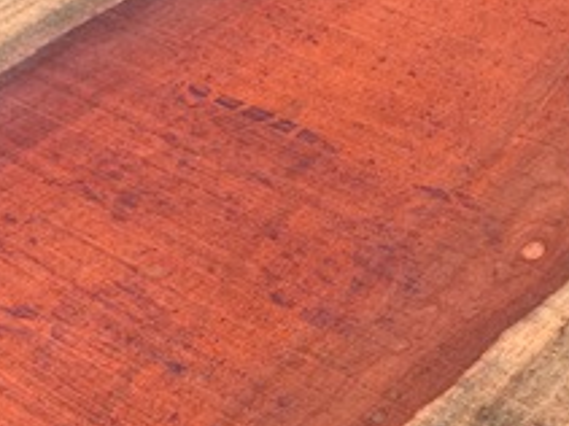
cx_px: 135
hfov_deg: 24.4
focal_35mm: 79
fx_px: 1298
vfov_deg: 18.4
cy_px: 380
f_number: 1.8
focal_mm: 4.25
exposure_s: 1/1560
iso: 25
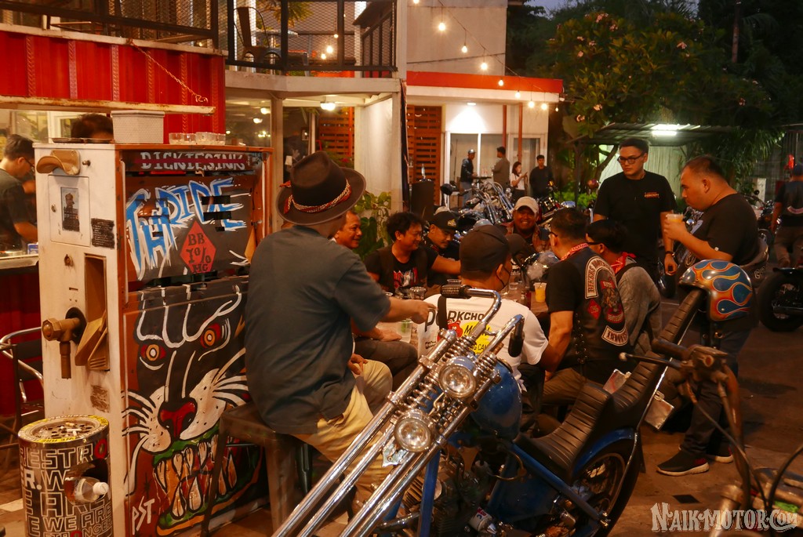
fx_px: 848
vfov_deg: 35.1
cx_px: 402
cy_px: 268
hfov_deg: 50.6
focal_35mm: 38
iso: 1600
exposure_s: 1/40
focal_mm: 17.2
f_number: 2.4
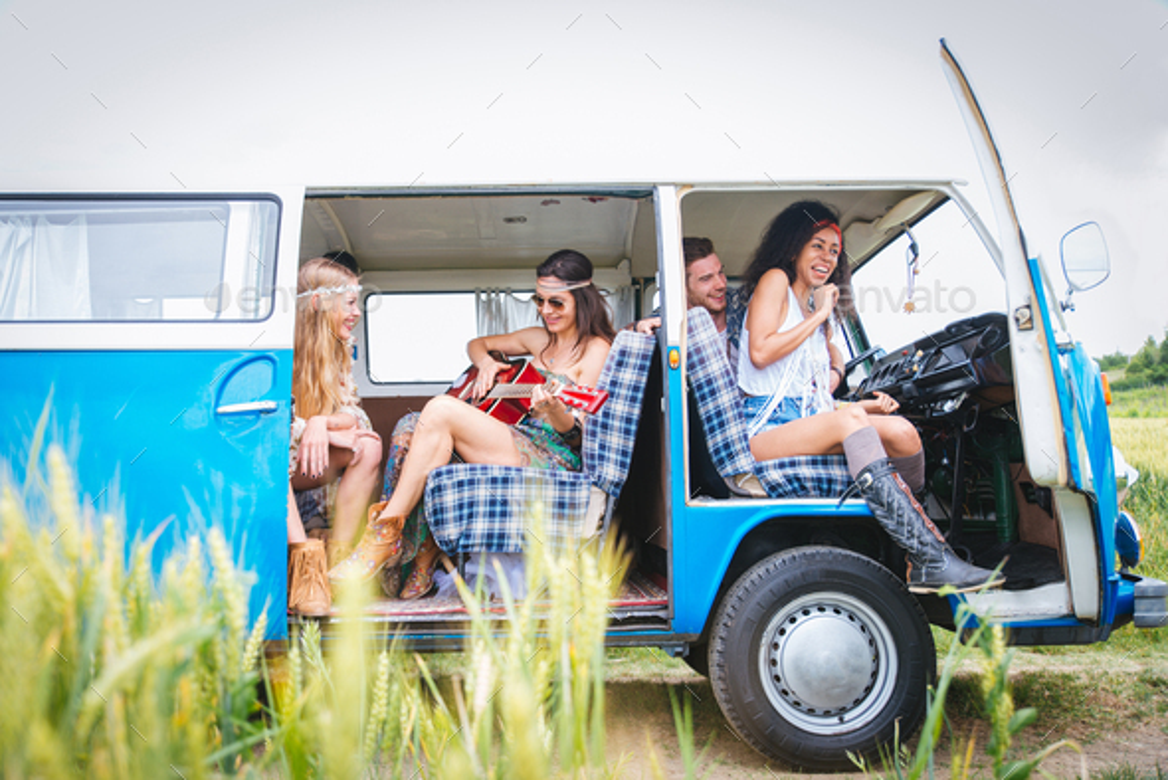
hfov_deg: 58.7
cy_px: 390
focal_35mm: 32
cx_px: 584
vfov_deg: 41.2
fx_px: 1039
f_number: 2.8
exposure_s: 1/160
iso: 125
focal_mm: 32
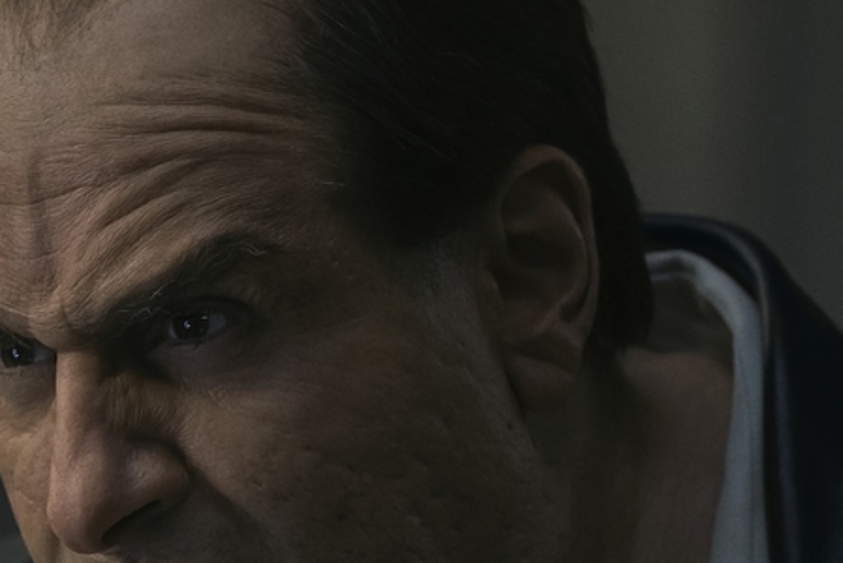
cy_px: 818
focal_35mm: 739
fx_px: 17315
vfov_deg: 1.9
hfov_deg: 2.8
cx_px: 137
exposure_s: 1/400
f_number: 2.8
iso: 800
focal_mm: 173
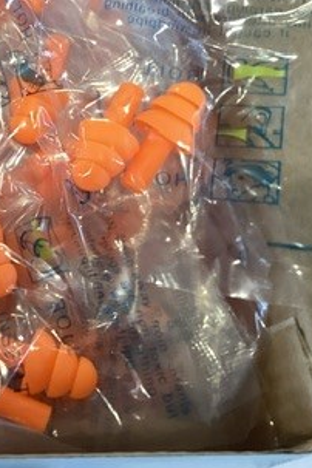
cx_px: -94
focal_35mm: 68
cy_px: 120
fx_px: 884
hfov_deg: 18.6
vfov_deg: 29.2
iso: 200
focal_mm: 3.3
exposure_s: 1/50
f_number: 2.4
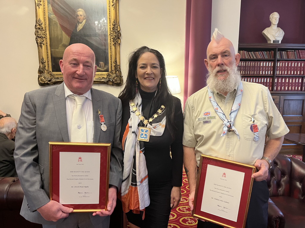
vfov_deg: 53.1
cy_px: 114
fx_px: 229
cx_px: 152
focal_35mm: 26
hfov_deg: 67.3
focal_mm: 5.1
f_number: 1.6
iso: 400
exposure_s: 1/50
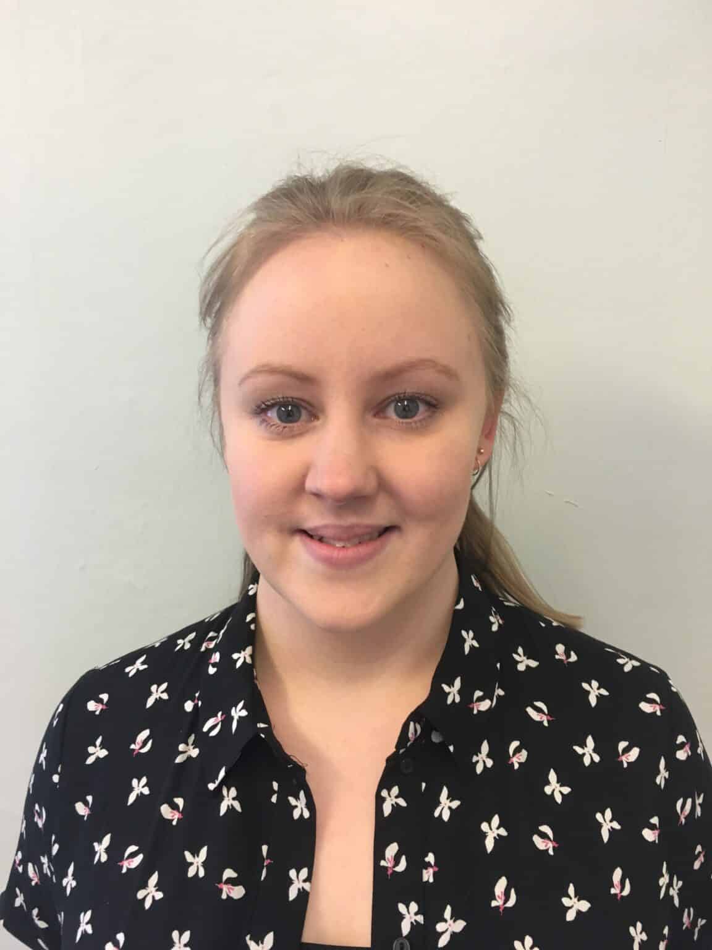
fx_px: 795
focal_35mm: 29
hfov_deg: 48.2
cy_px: 475
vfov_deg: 61.7
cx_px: 356
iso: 125
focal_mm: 4.15
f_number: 2.2
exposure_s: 1/33
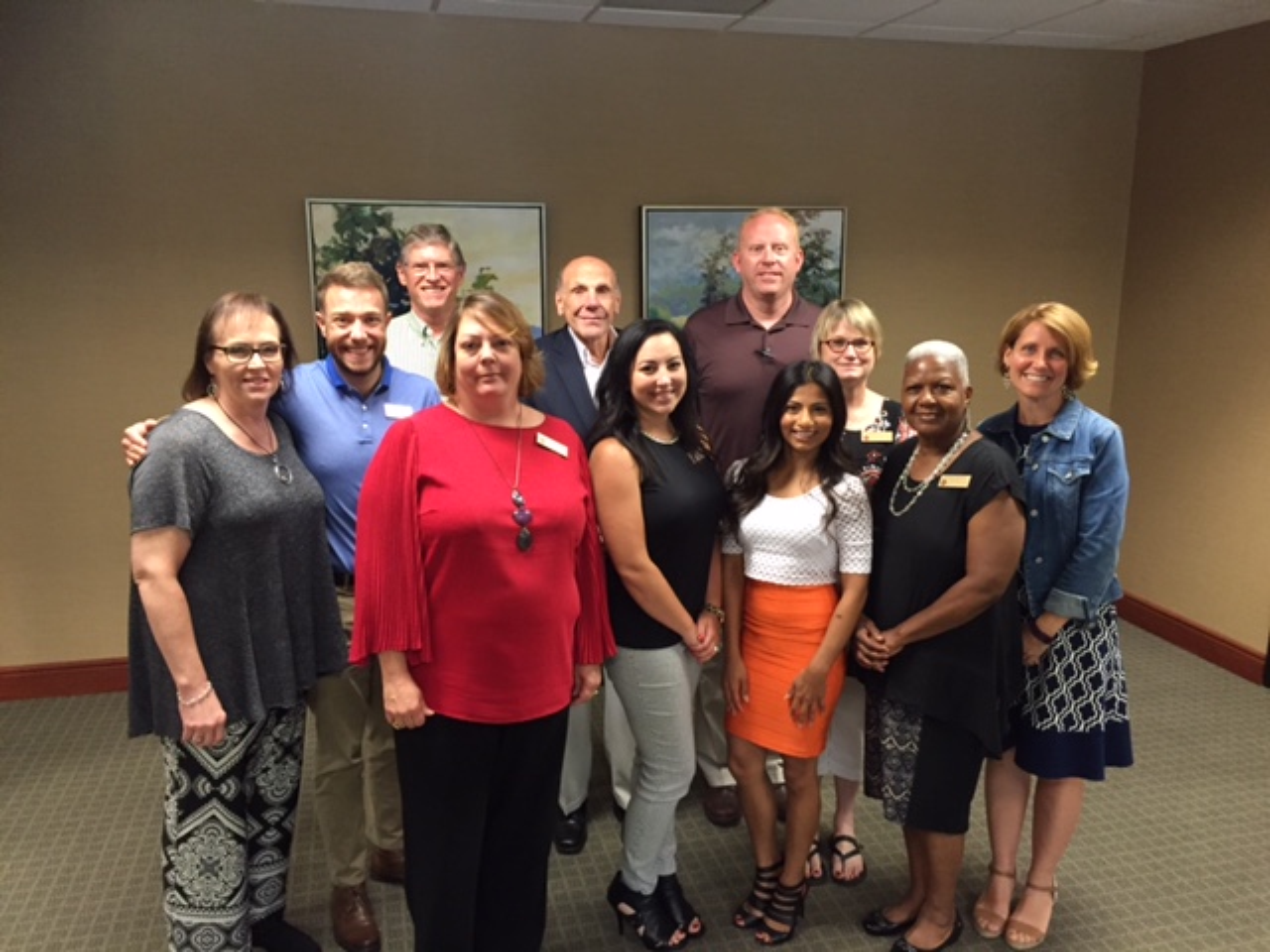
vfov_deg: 48.2
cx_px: 635
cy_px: 476
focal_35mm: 29
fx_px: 1064
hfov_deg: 61.7
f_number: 2.2
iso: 200
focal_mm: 4.15
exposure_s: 1/30
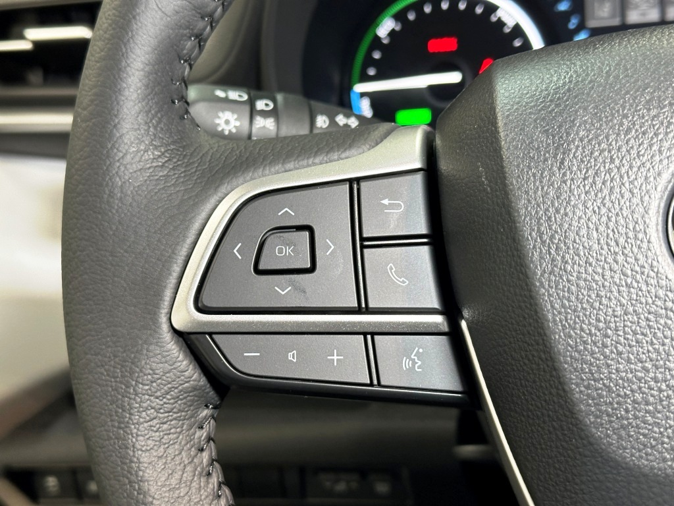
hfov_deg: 39.7
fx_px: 935
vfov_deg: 30.3
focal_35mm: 48
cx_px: 337
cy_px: 253
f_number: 1.78
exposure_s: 1/40
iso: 400
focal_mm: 6.86
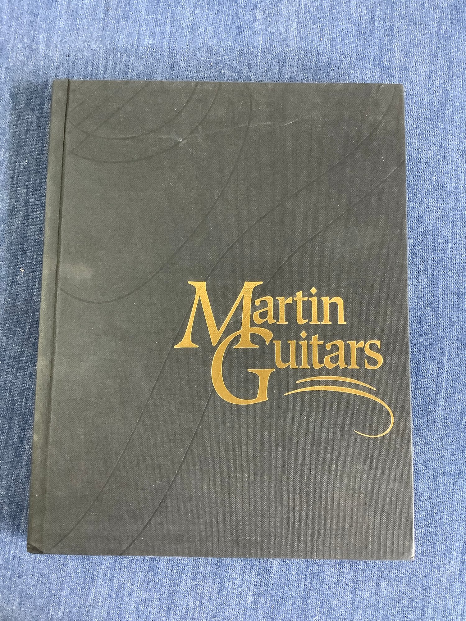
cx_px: 233
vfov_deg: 58.4
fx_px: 556
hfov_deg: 45.4
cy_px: 310
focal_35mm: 31
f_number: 2.4
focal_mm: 3.3
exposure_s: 1/60
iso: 250
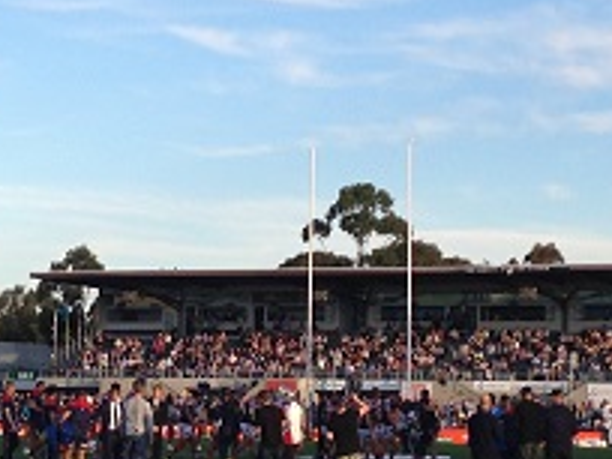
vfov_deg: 11.2
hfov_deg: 14.9
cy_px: 264
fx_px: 2334
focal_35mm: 132
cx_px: 219
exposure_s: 1/616
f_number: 2.4
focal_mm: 4.13
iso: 50
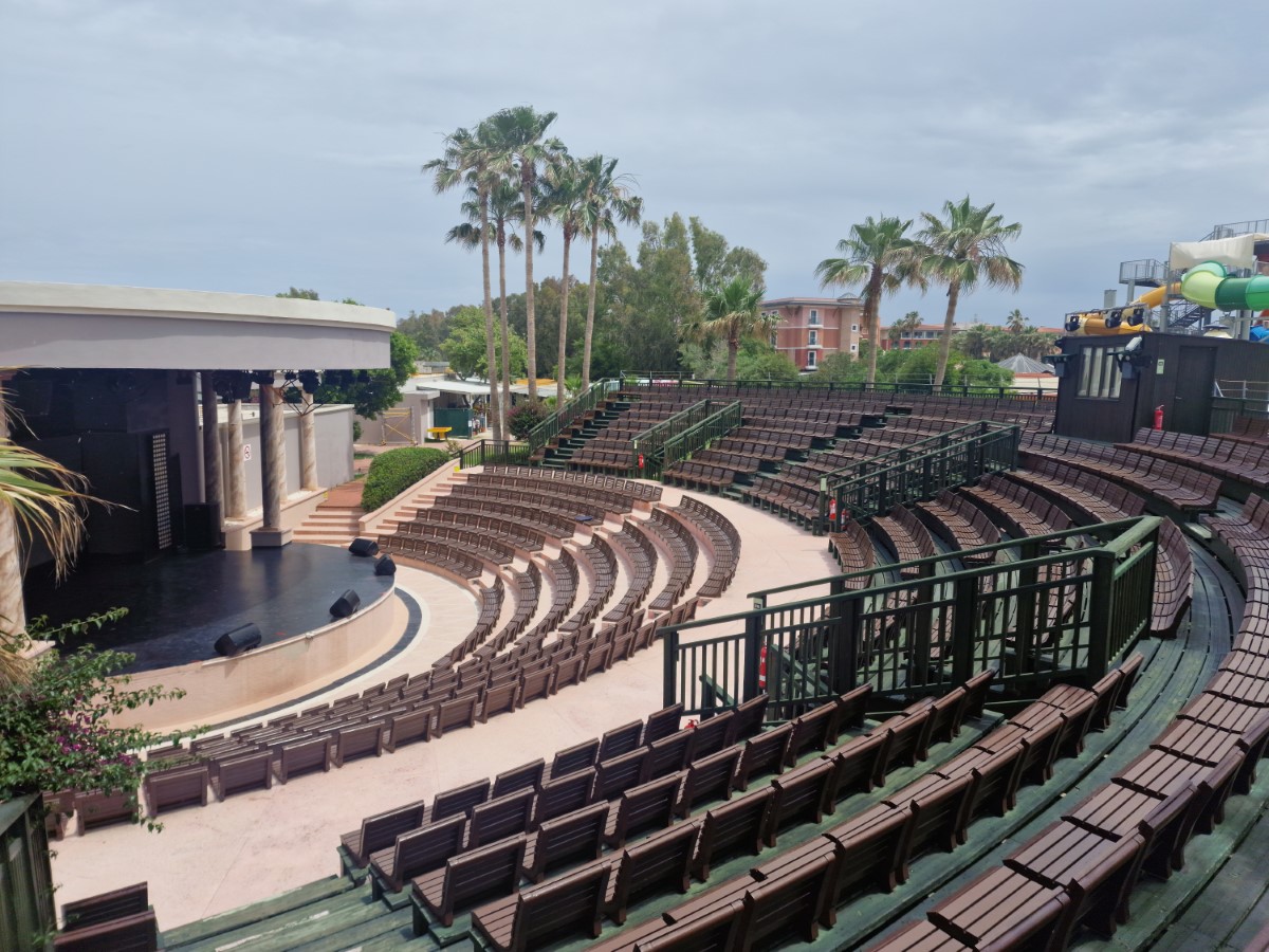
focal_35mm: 23
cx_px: 634
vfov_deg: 58.9
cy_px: 476
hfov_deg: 73.9
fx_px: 843
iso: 50
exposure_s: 1/1680
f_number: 1.8
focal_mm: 6.4
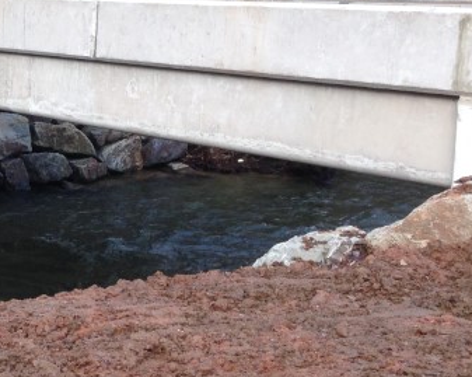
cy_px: 158
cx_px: -99
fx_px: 1368
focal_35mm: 98
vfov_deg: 15.7
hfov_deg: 18.5
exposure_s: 1/229
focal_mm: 4.12
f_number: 2.4
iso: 50
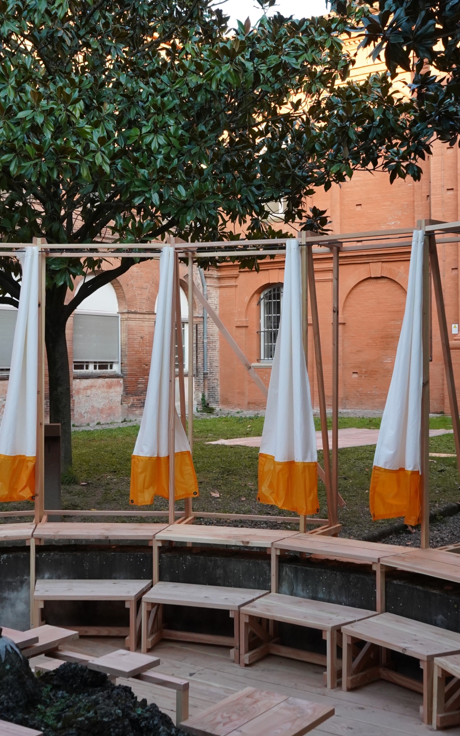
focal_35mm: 46
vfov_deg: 43.5
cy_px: 348
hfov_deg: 28.0
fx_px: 923
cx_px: 225
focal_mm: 28
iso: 2000
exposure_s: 1/250
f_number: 9
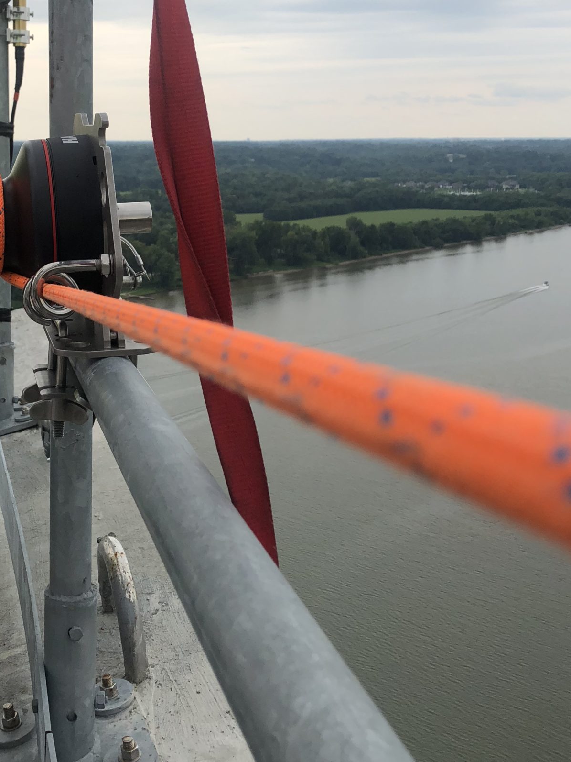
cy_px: 268
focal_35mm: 45
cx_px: 152
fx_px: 990
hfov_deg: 31.7
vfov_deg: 41.6
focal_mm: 4
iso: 20
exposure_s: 1/727
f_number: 1.8
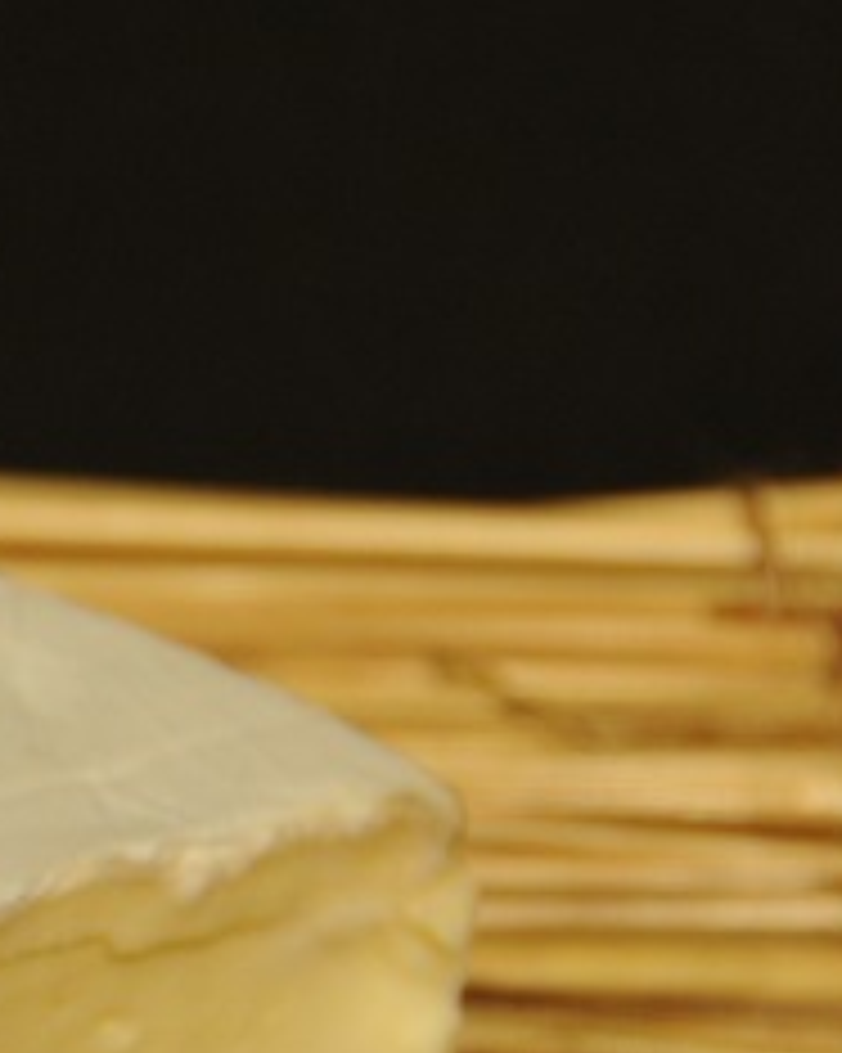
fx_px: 15091
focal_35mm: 484
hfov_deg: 3.2
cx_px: -1364
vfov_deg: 4.0
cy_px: 1094
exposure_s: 1/250
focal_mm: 75
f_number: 8
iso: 400
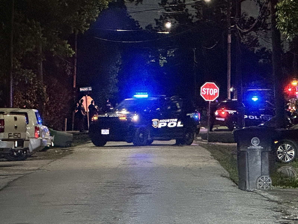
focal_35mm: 77
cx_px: 149
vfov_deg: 19.1
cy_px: 112
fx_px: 663
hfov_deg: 25.3
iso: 1600
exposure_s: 1/20
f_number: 2.8
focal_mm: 9
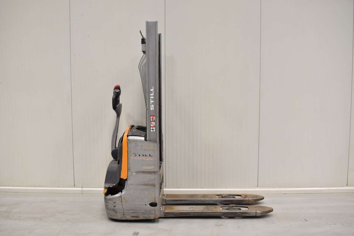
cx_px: 177
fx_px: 324
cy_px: 118
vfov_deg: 40.0
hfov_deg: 57.2
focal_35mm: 33
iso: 1000
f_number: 5.6
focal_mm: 22
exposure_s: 1/40
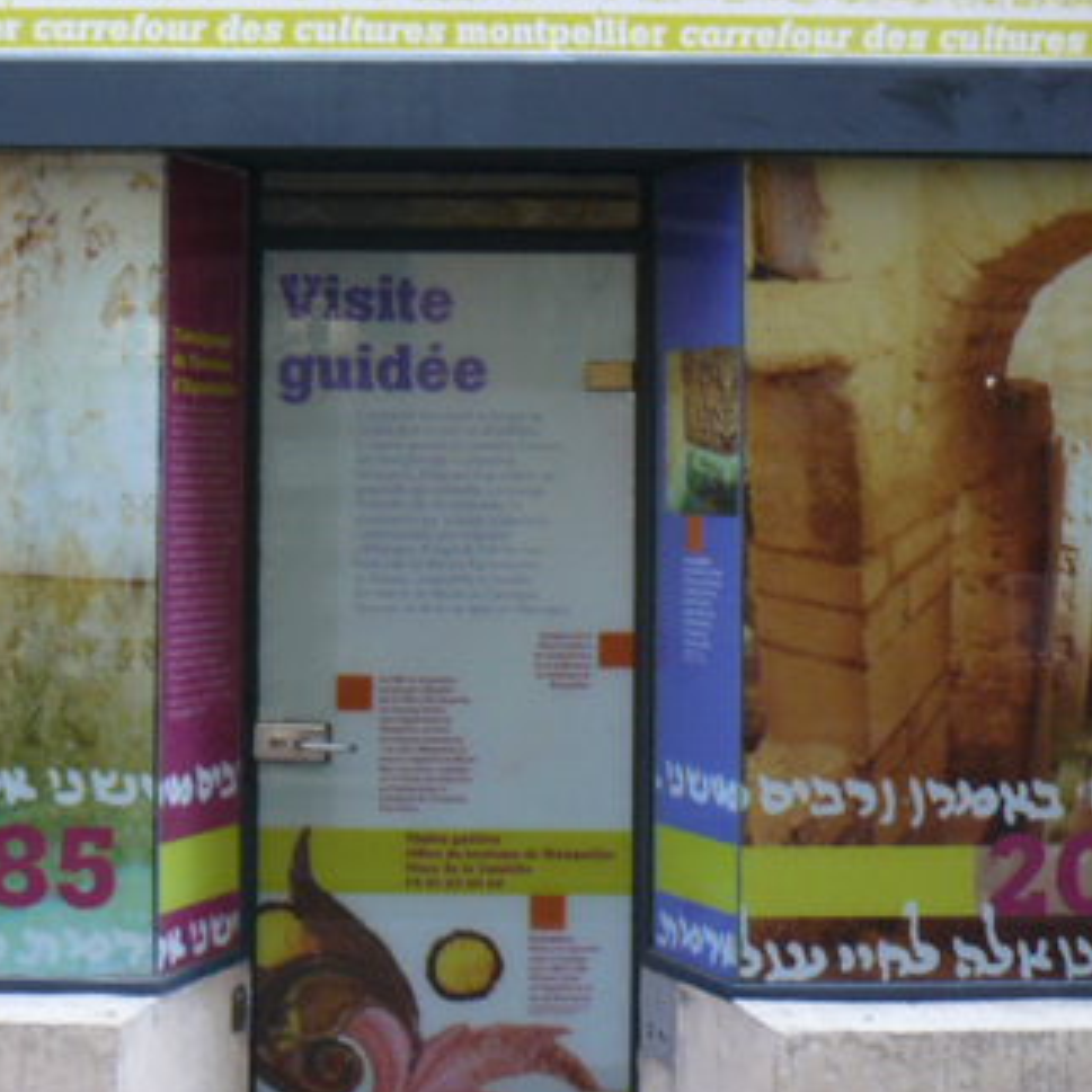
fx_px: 2248
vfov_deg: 27.0
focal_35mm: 63
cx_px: 446
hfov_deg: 27.2
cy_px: 301
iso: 100
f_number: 2.8
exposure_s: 1/40
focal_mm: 6
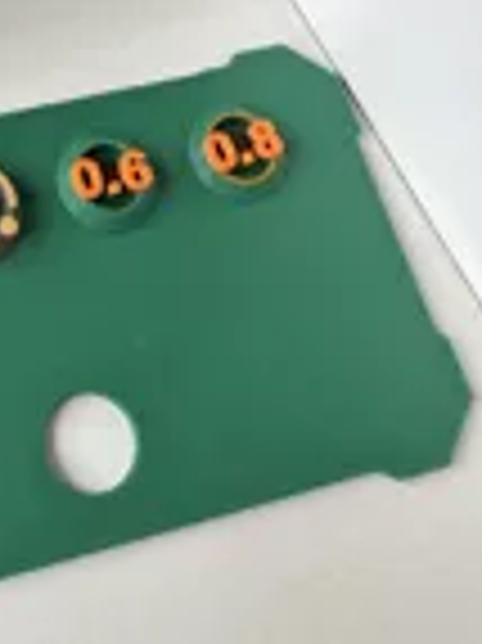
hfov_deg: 20.6
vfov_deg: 24.7
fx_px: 1246
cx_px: -81
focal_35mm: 67
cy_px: -221
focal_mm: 6.86
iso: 80
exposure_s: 1/374
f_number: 1.78
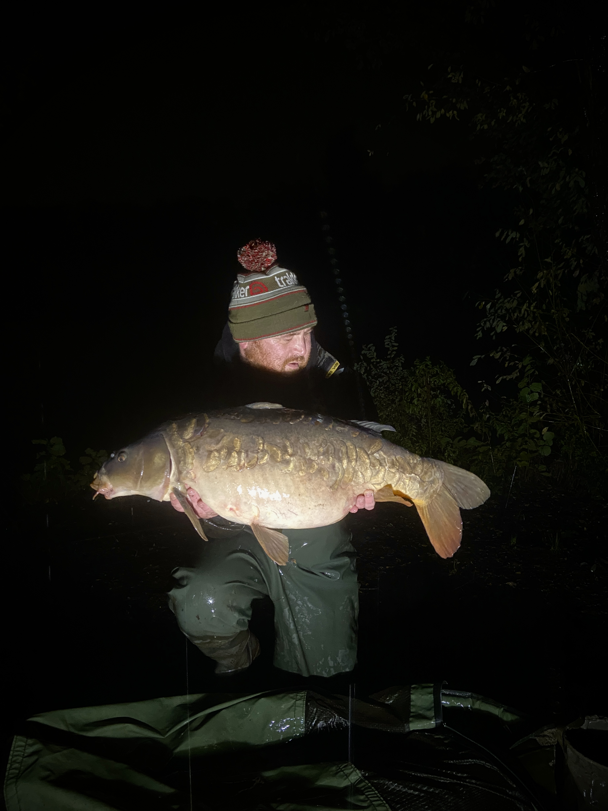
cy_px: 406
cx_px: 304
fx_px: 609
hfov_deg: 53.1
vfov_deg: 67.3
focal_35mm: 26
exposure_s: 1/15
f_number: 1.8
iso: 1250
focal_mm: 4.25
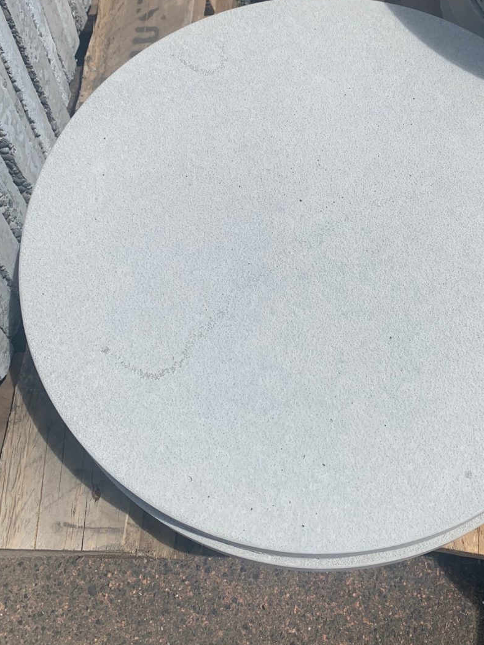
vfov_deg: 48.5
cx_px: 321
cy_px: 242
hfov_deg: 37.3
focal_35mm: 38
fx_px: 709
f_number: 1.8
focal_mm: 4.25
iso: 25
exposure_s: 1/3937
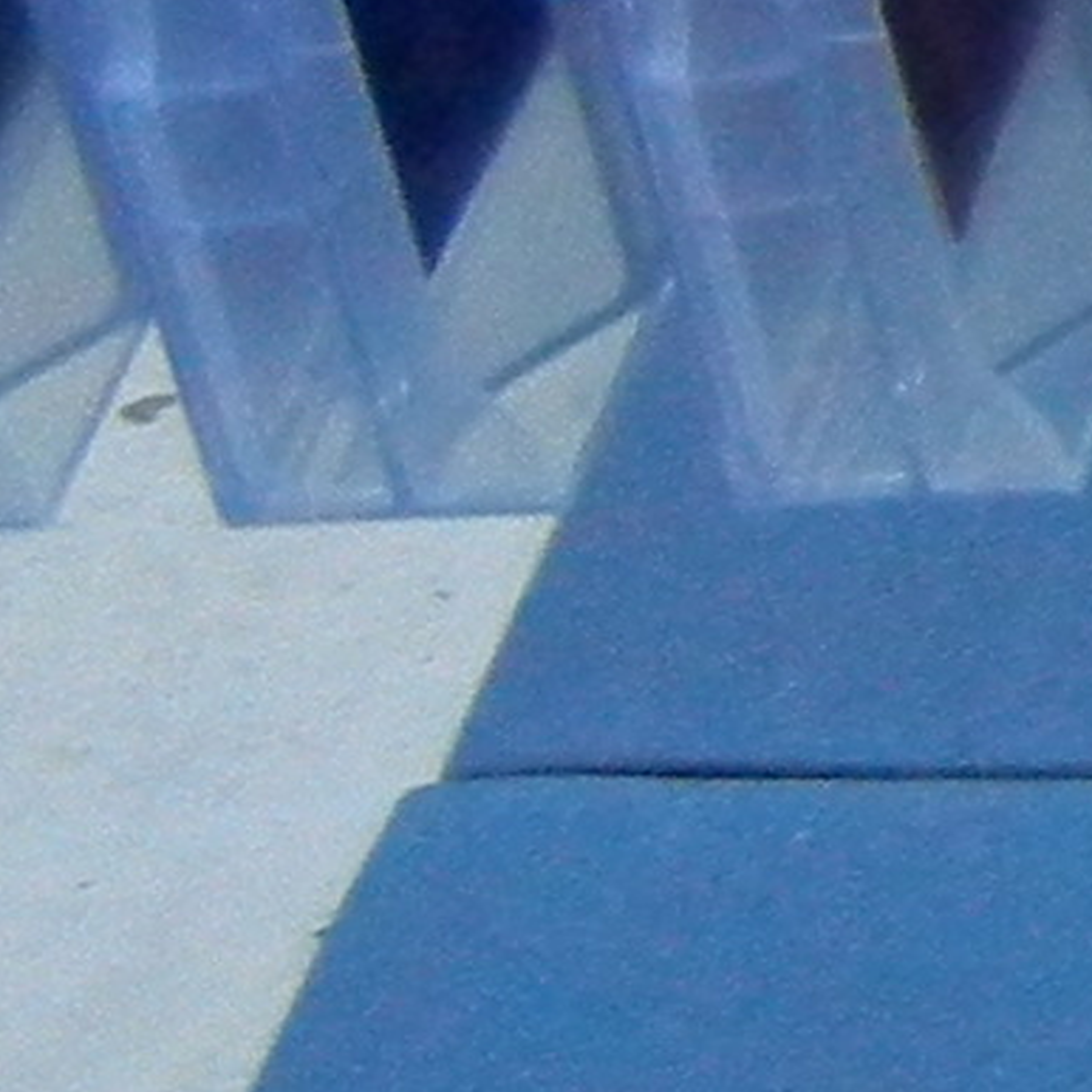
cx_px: 4795
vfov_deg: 6.3
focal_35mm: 275
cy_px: -656
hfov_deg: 5.4
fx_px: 9815
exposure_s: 1/20.2
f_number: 3.5
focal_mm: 5.4
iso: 400
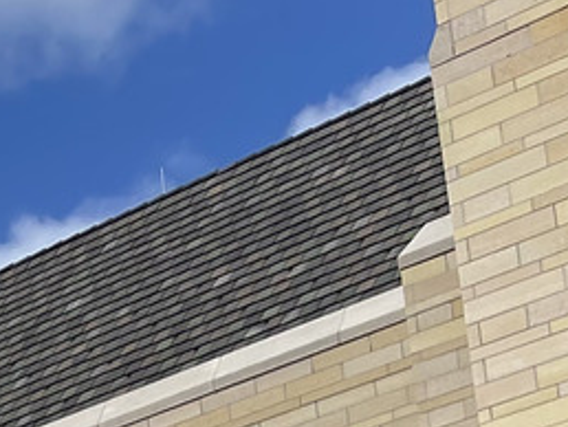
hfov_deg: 10.4
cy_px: 1005
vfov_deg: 8.9
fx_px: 2480
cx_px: -982
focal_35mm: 151
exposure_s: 1/7407
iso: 32
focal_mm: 5.1
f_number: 1.6
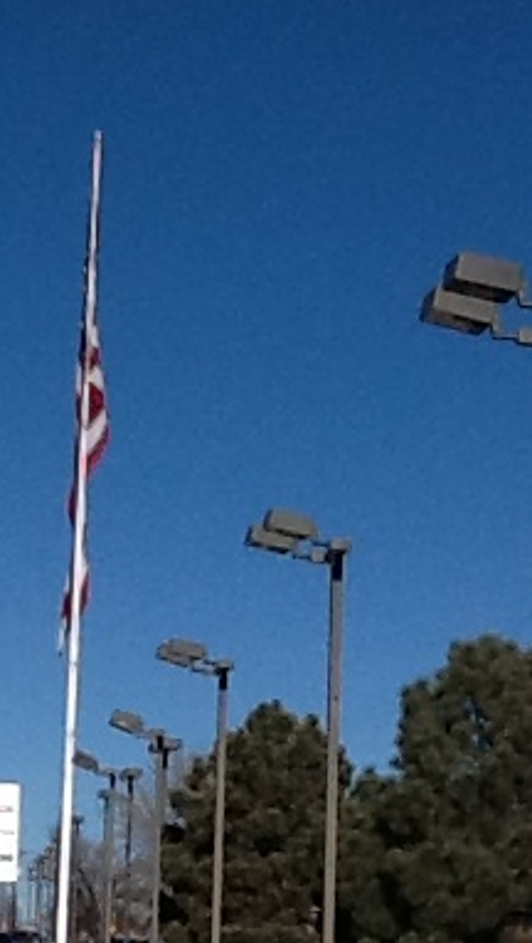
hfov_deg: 10.1
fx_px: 3003
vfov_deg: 17.6
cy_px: 817
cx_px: 234
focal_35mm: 120
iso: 40
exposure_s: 1/2976
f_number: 2.4
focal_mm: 2.03
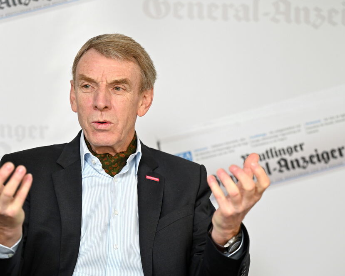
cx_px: 150
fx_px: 1664
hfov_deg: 11.8
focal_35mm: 163
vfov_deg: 9.5
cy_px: 164
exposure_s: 1/200
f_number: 2.8
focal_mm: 120
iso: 800
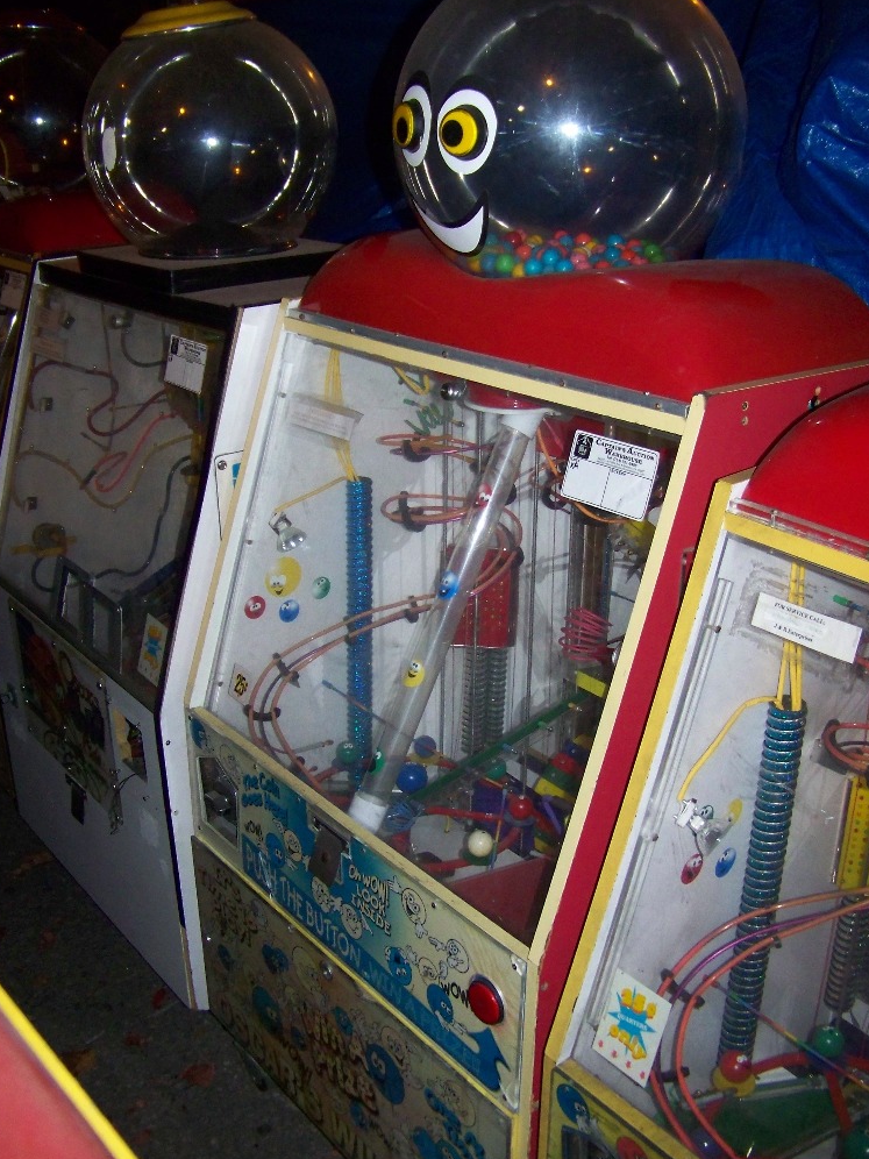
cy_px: 567
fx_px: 1238
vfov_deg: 50.1
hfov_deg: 38.7
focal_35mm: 37
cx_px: 429
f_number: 2.8
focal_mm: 5.85
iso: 200
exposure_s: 1/30
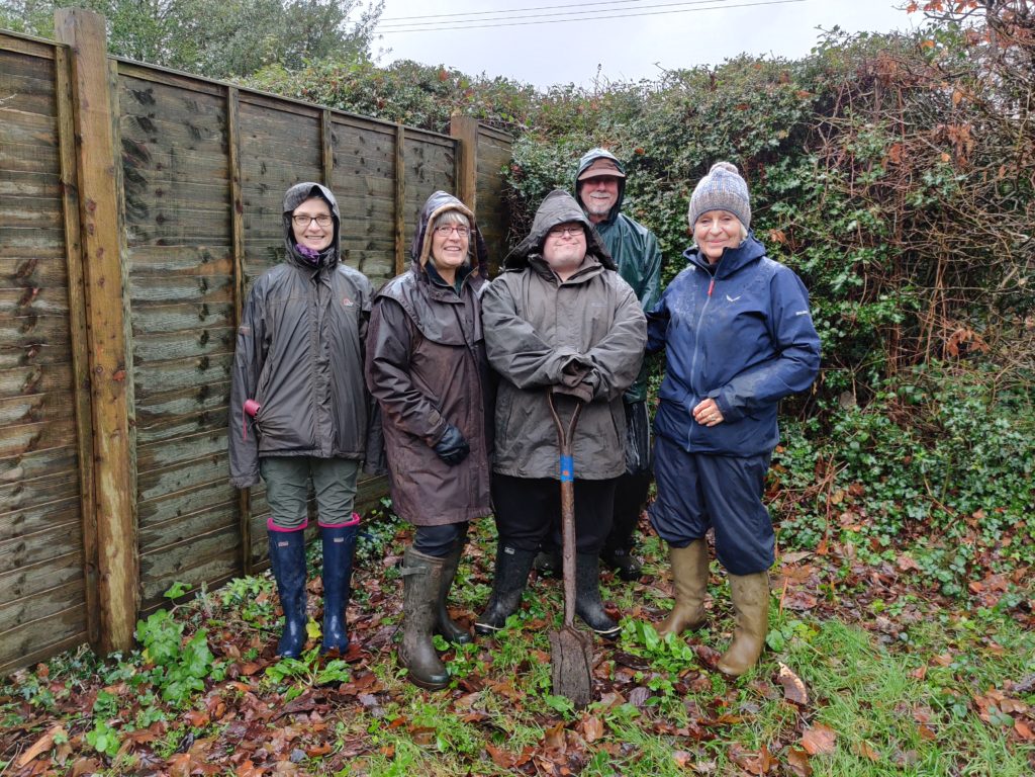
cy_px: 388
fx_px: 807
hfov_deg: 65.3
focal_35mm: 27
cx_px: 518
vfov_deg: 51.4
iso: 250
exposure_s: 1/50
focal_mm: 4.75
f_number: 1.65
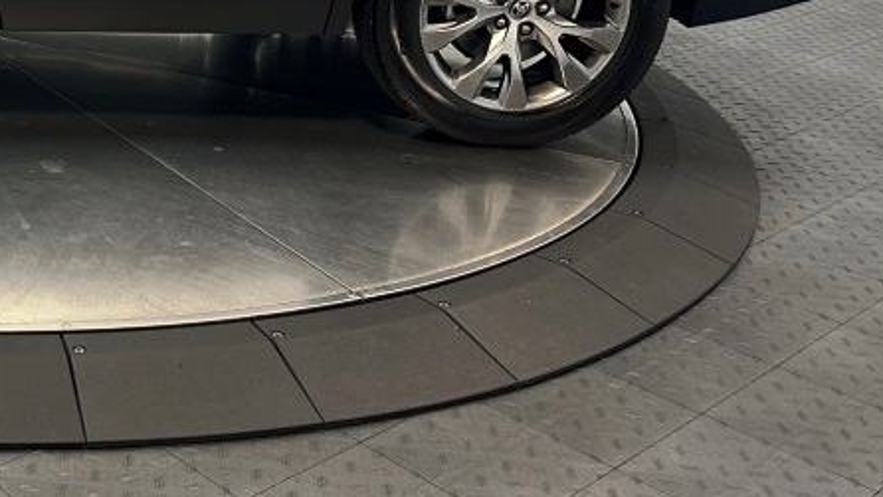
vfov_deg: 19.7
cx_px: -8
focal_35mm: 60
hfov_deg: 32.1
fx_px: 1405
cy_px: 42
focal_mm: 6.86
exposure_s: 1/60
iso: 250
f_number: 1.78
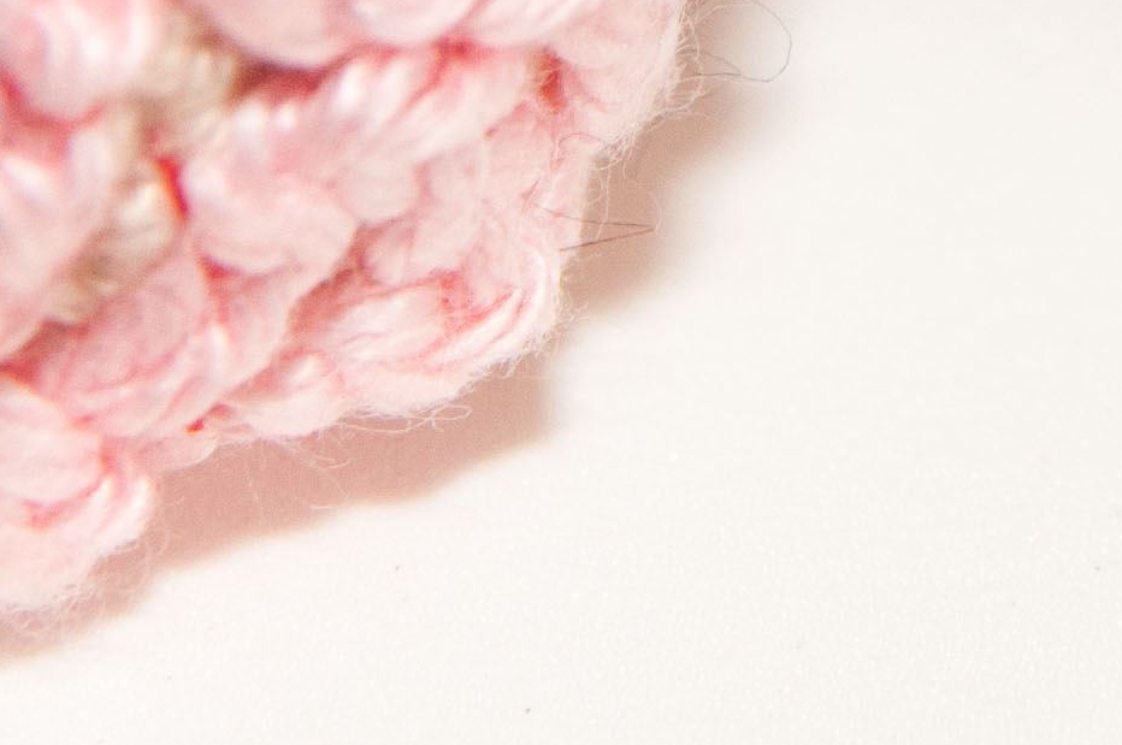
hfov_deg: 4.3
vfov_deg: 2.8
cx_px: 1167
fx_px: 15035
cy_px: -822
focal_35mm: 483
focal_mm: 70
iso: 640
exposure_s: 1/60
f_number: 8
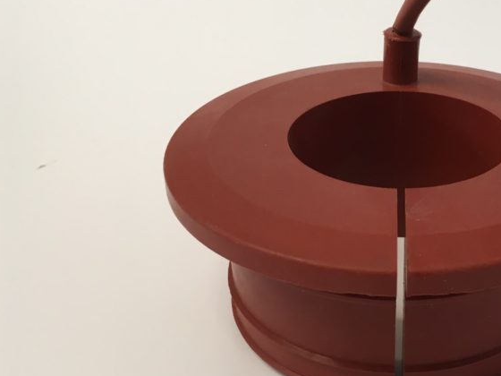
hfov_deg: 34.7
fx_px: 767
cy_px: 180
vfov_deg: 27.5
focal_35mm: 53
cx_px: 420
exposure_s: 1/33
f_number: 2.2
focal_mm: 4.15
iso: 64
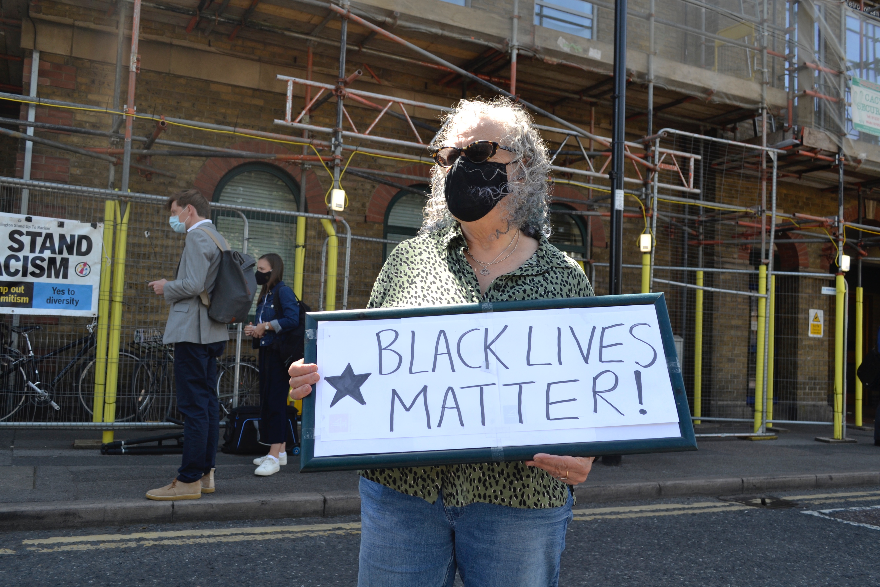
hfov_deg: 57.2
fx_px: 807
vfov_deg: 40.0
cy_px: 294
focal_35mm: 33
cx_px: 440
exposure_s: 1/125
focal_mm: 22
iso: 110
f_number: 5.6
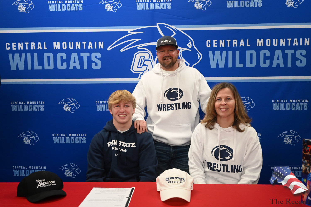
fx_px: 281
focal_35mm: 32
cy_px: 104
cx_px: 156
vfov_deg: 40.5
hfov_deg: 58.0
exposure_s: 1/125
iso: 2200
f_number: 4.8
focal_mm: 32.5
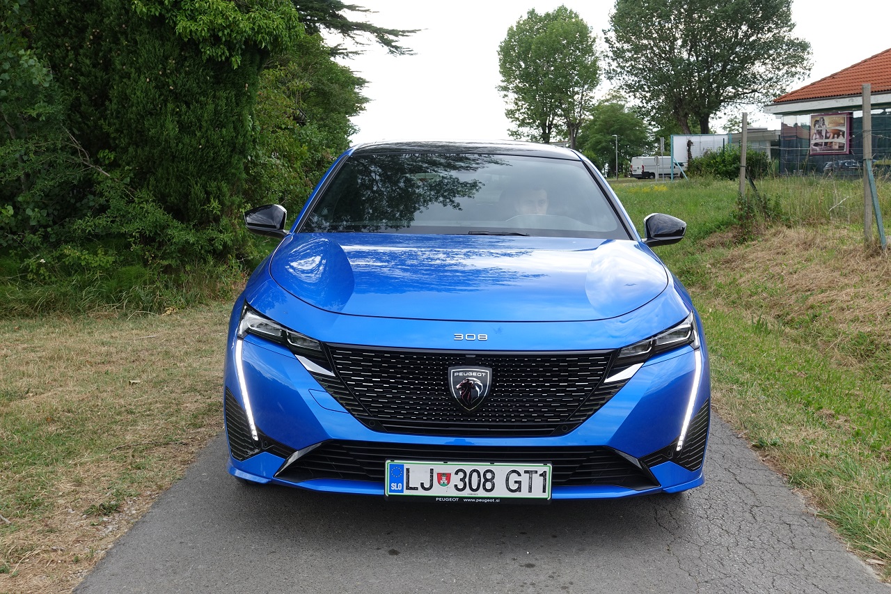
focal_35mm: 42
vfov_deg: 31.9
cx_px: 446
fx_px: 1039
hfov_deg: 46.4
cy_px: 297
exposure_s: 1/100
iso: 125
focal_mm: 15.31
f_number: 5.6
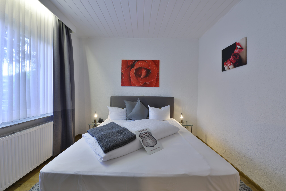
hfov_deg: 104.2
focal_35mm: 14
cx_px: 143
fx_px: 111
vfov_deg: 81.3
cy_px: 96
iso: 250
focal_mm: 14
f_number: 11
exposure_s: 1/3
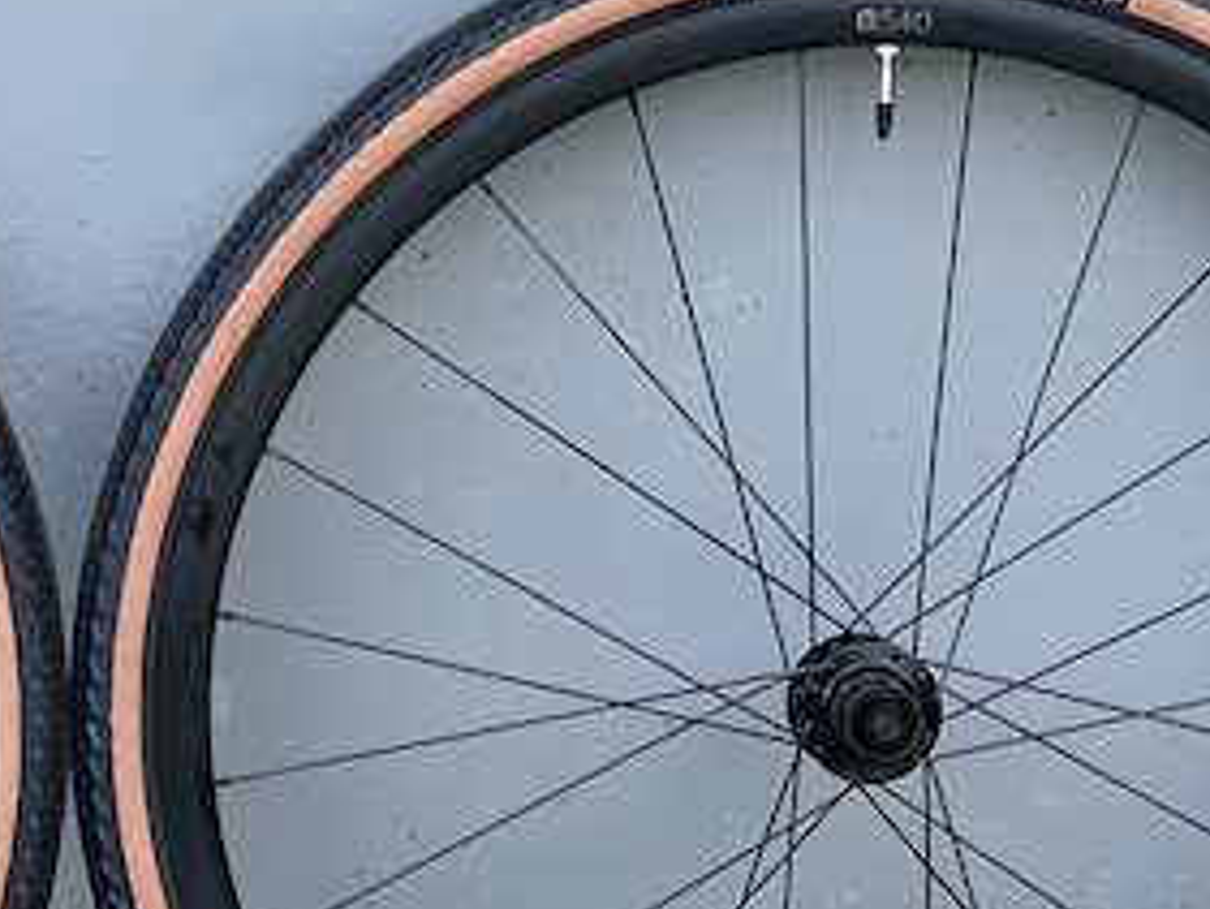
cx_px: 146
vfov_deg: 10.0
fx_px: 5176
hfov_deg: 13.2
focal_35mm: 148
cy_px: 823
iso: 16
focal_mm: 6
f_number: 2.4
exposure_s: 1/174
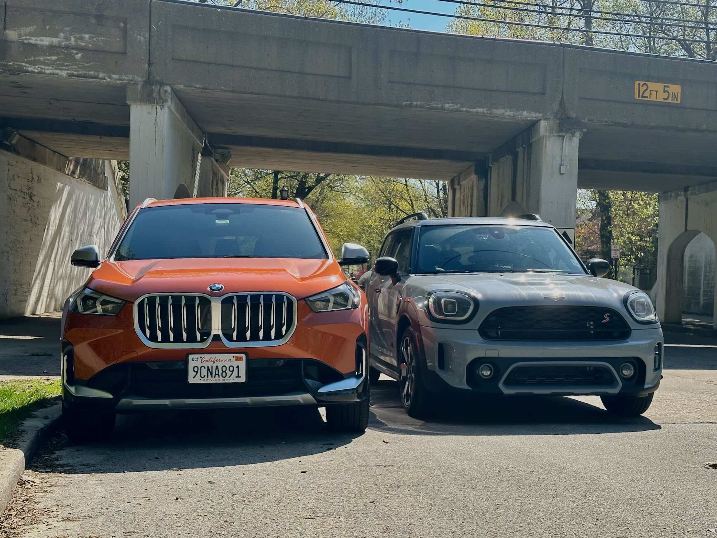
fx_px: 994
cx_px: 358
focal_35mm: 48
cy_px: 269
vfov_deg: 30.3
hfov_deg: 39.7
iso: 64
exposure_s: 1/2597
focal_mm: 6.86
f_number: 1.78
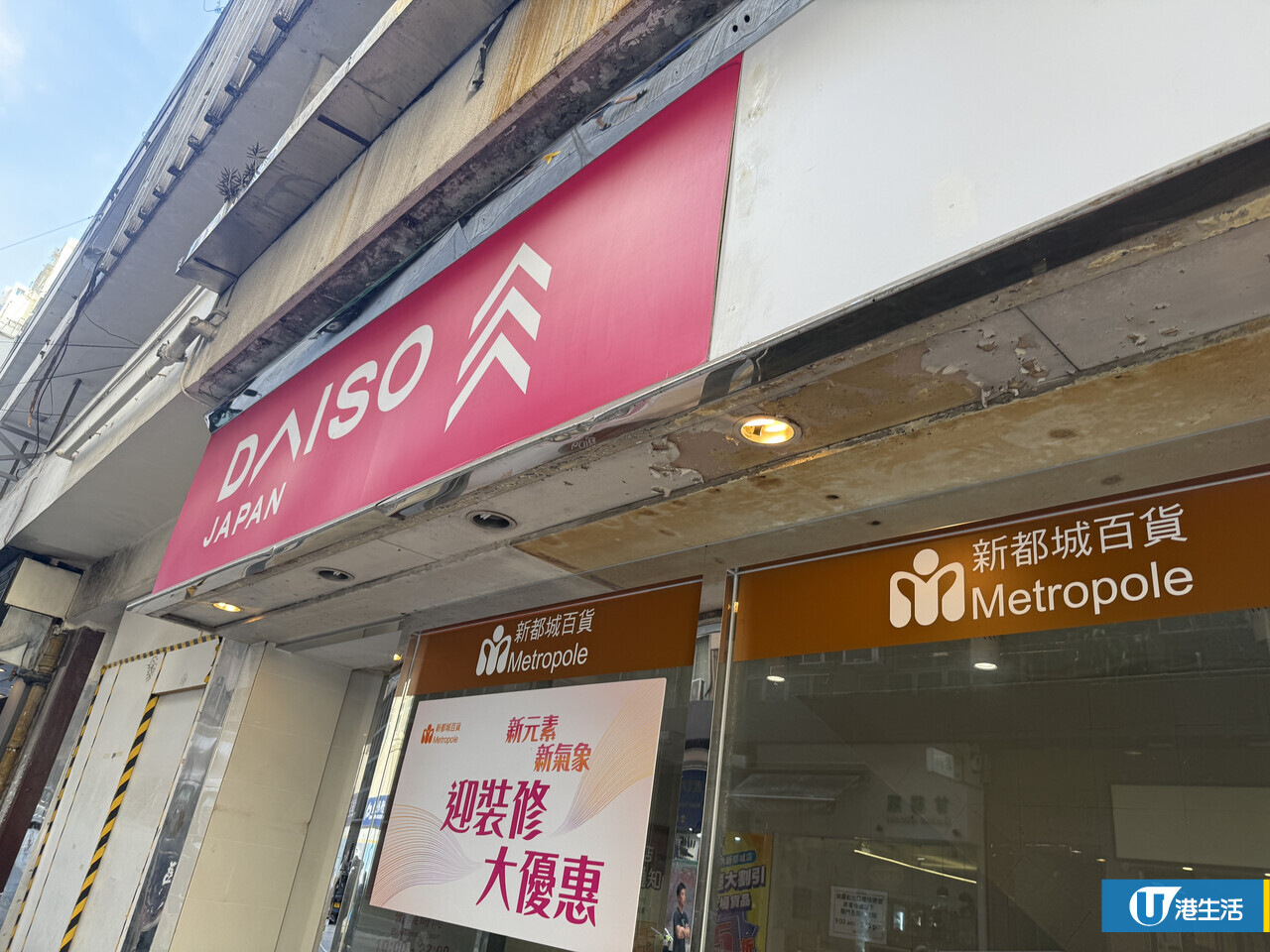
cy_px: 476
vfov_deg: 56.8
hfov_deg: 71.6
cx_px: 635
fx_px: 881
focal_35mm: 24
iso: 64
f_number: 1.78
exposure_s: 1/100
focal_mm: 6.76
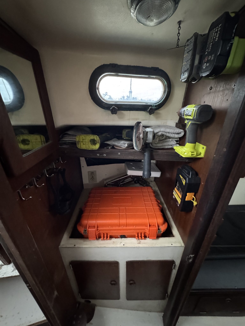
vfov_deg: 102.1
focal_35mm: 14
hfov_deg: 85.7
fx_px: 132
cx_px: 122
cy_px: 163
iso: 1600
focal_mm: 2.22
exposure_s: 1/31
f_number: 2.2
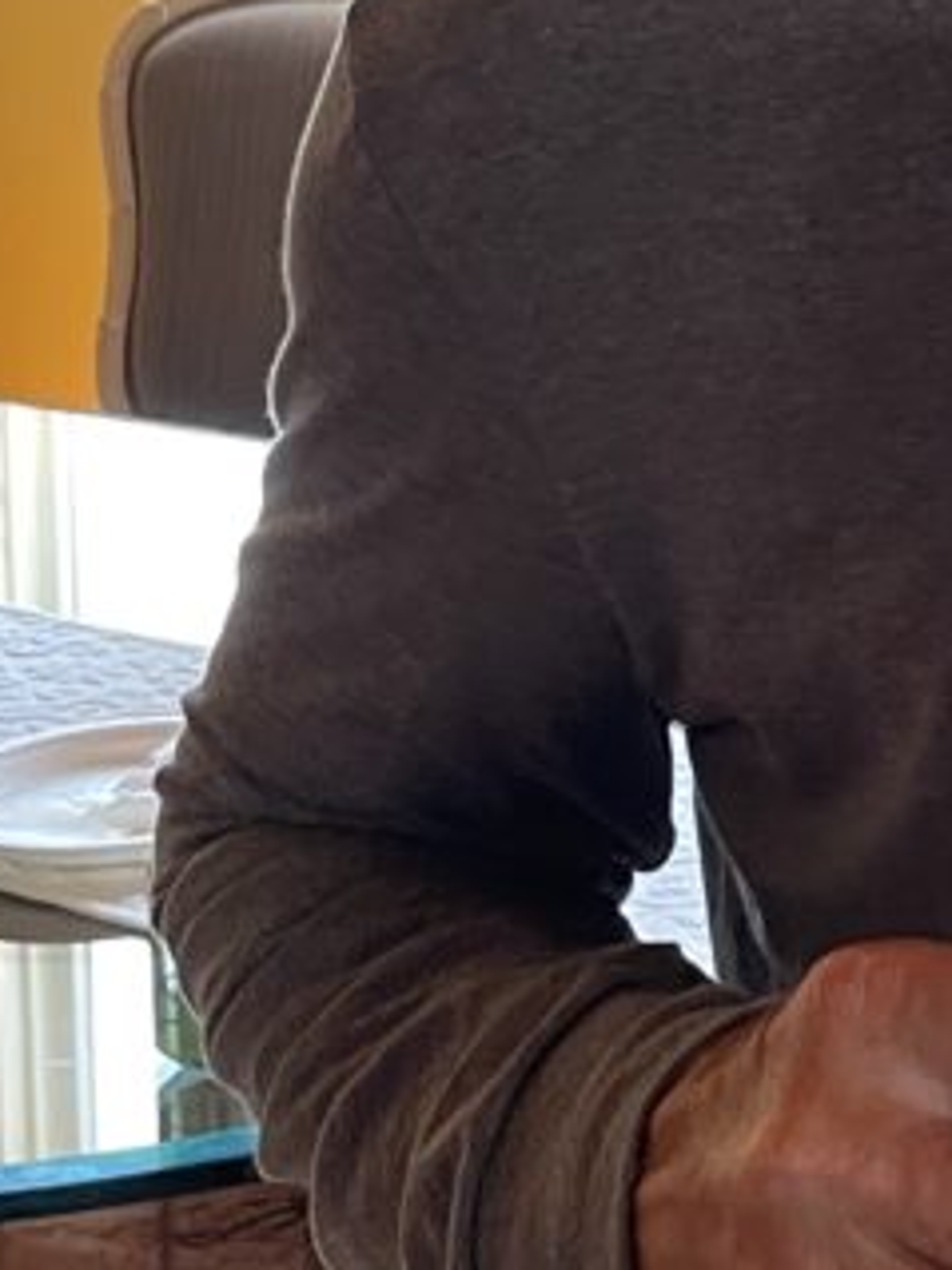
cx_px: 1589
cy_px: -131
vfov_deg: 16.5
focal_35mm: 116
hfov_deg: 12.0
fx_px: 4256
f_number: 1.6
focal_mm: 4.2
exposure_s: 1/73
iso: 125
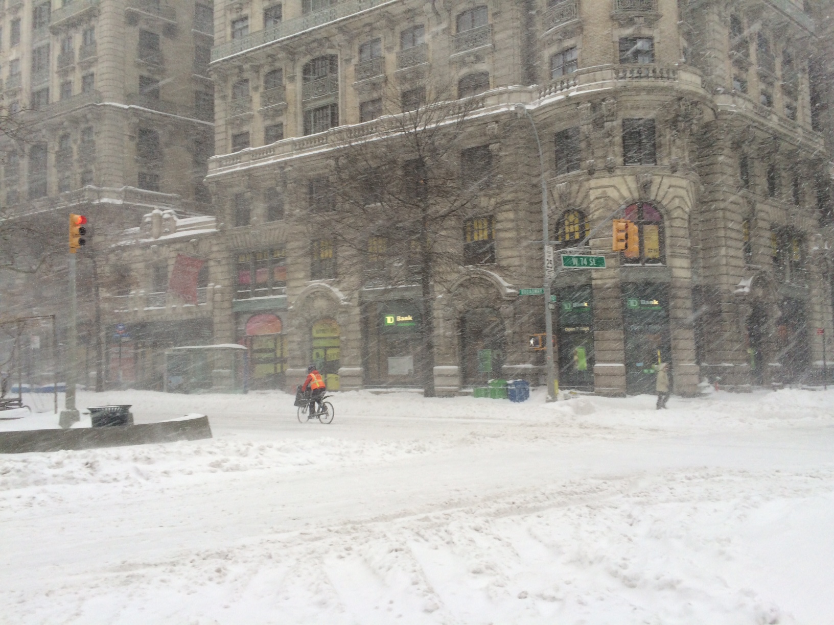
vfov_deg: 48.2
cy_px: 312
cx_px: 417
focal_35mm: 29
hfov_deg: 61.7
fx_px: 699
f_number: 2.2
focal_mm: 4.15
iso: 50
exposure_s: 1/120
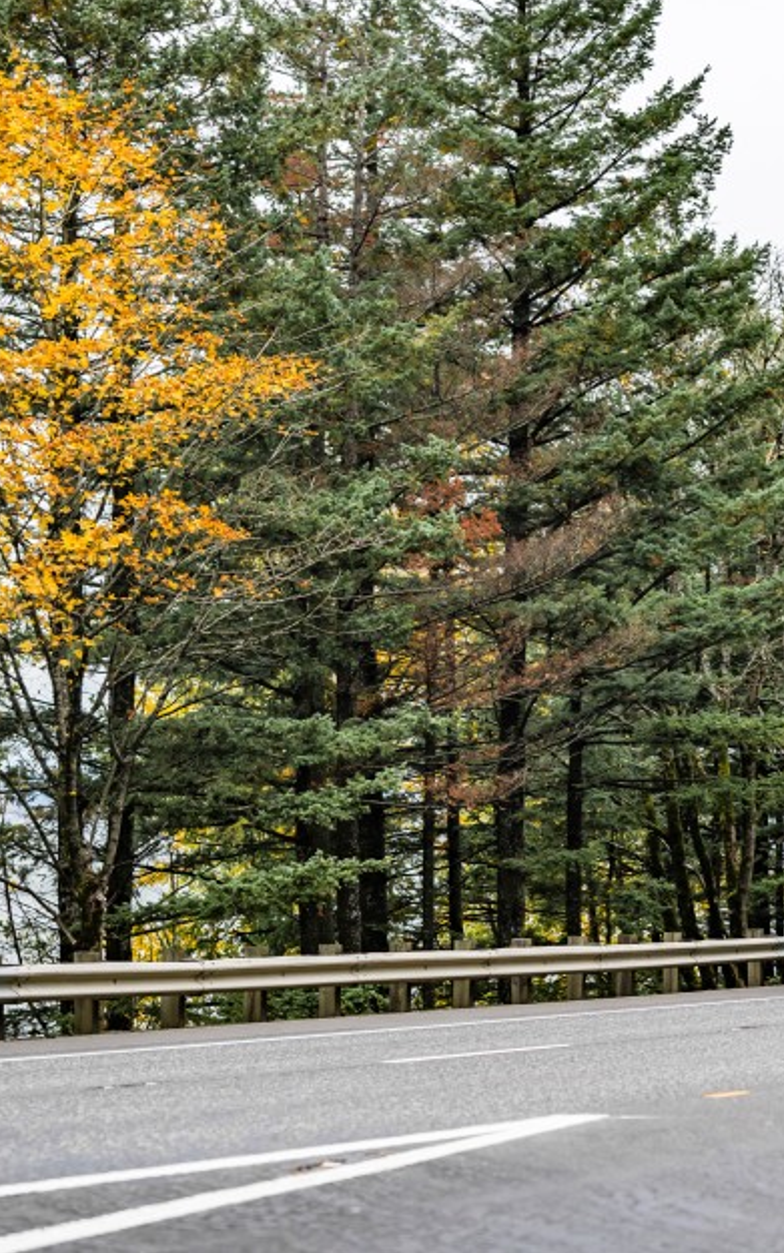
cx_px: 751
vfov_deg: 15.9
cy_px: 625
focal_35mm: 131
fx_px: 4475
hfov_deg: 9.9
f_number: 2.5
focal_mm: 85
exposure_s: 1/640
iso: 125
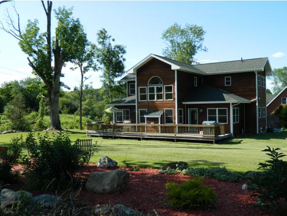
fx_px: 290
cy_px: 108
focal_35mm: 35
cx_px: 144
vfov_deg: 40.8
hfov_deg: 52.6
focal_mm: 6.2
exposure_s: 1/500
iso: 80
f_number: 3.3
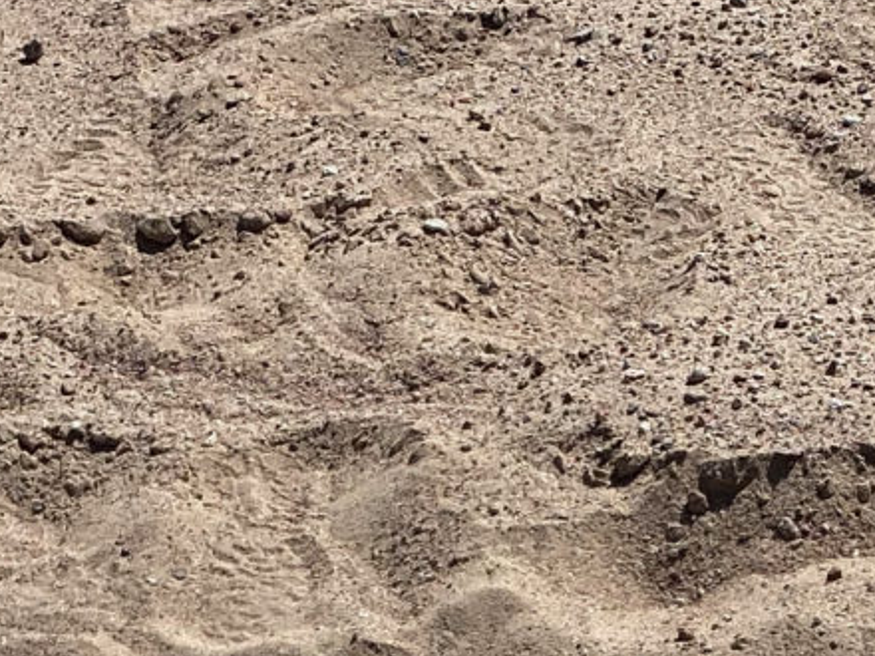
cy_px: 1433
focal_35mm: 121
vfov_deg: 10.9
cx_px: 545
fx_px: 3059
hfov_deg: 16.3
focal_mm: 4.25
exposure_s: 1/4808
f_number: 1.8
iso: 32
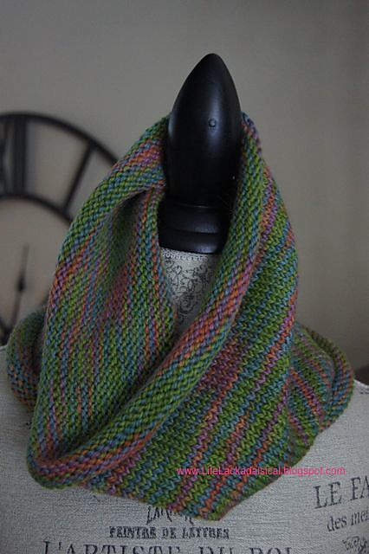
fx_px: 808
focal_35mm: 52
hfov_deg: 25.7
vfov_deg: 37.9
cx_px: 184
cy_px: 277
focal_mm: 35
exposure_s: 1/20
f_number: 4.5
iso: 1600
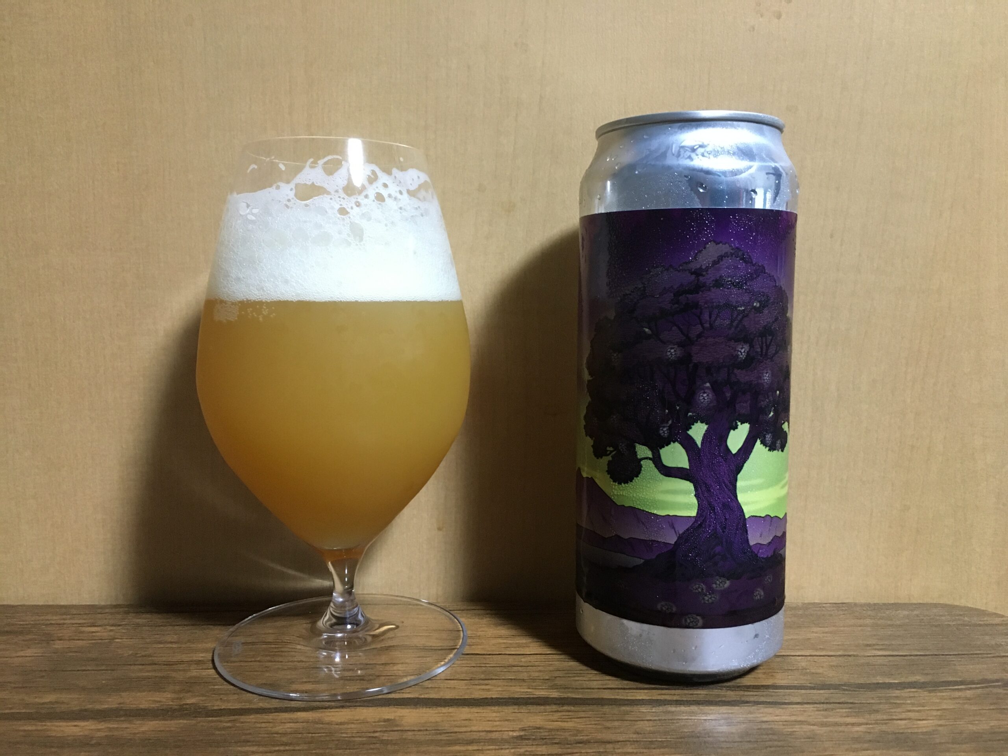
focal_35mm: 29
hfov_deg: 61.7
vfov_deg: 48.2
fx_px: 844
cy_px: 378
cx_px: 504
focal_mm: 4.15
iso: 200
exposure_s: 1/15
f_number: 2.2
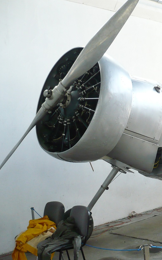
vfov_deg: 38.2
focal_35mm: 53
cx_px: 174
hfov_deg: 23.1
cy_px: 138
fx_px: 374
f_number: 2.8
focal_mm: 5.8
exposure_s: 1/30
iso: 200
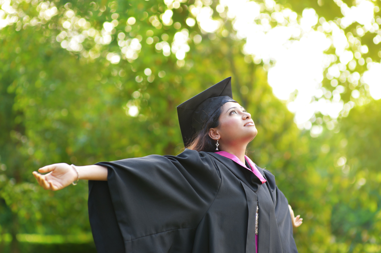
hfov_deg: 23.9
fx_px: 899
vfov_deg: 16.1
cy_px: 126
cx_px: 190
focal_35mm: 85
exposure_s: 1/125
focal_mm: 85
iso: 200
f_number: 2.2
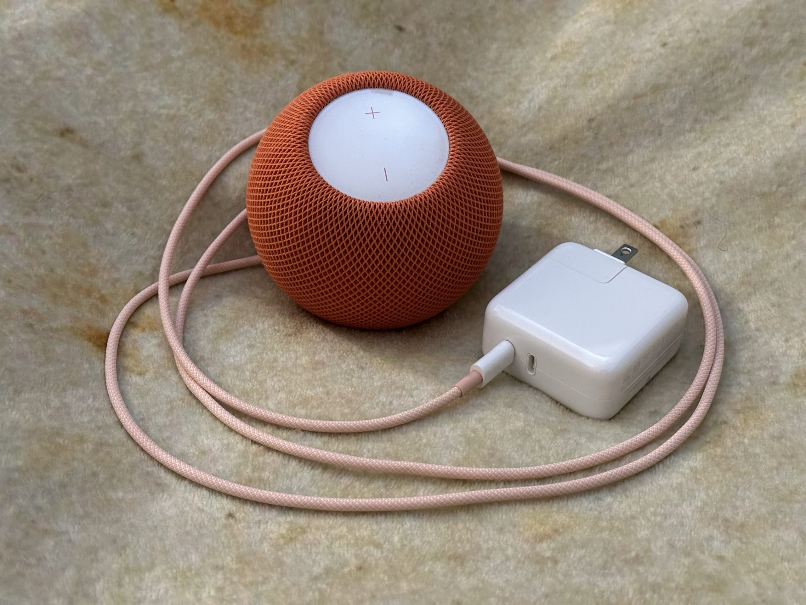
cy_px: 302
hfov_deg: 39.7
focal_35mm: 48
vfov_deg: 30.3
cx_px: 403
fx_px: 1118
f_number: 1.78
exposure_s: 1/36
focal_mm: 6.86
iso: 500
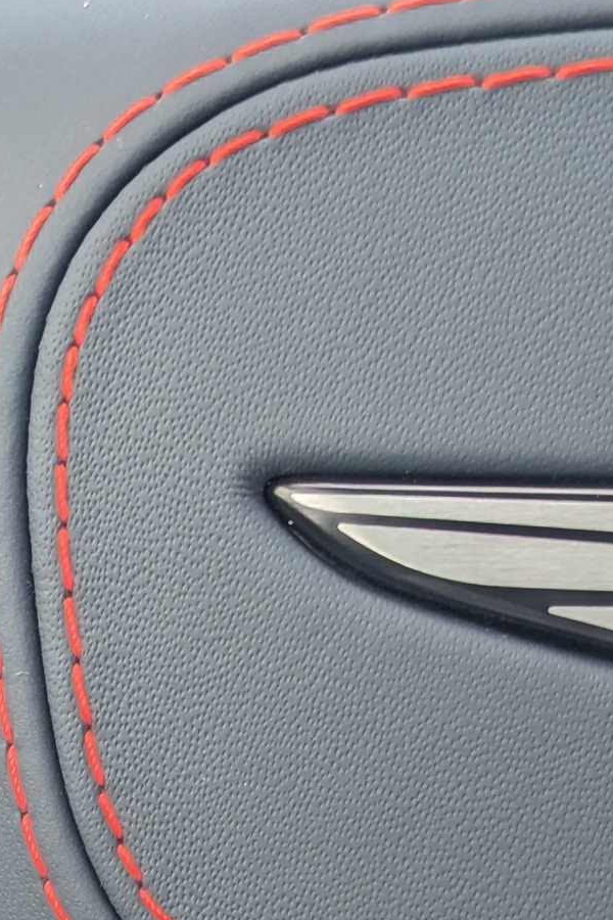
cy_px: 846
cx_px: -300
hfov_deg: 9.4
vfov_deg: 14.3
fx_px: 3627
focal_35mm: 142
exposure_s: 1/274
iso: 41
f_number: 1.85
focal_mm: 6.81
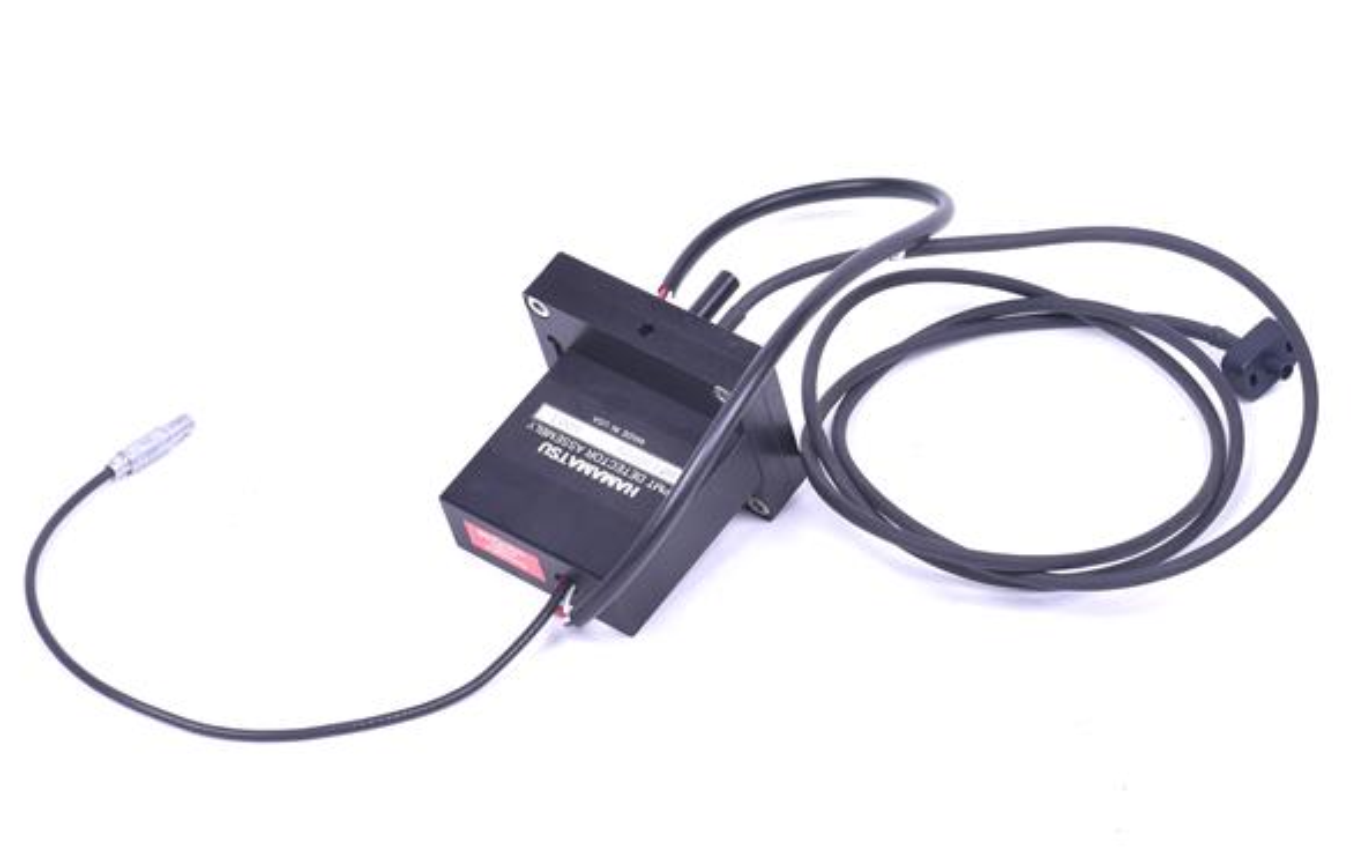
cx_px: 677
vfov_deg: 22.0
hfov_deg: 34.6
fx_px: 2194
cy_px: 439
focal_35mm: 59
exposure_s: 1/200
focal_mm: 38
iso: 200
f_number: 11
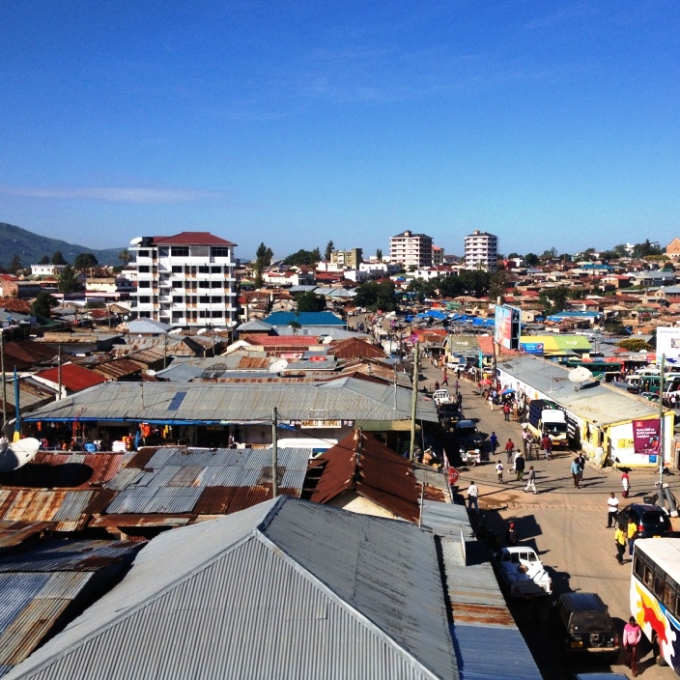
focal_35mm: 45
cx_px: 441
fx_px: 1000
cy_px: 336
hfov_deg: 37.2
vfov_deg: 37.6
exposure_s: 1/2045
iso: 50
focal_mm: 4.28
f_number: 2.4
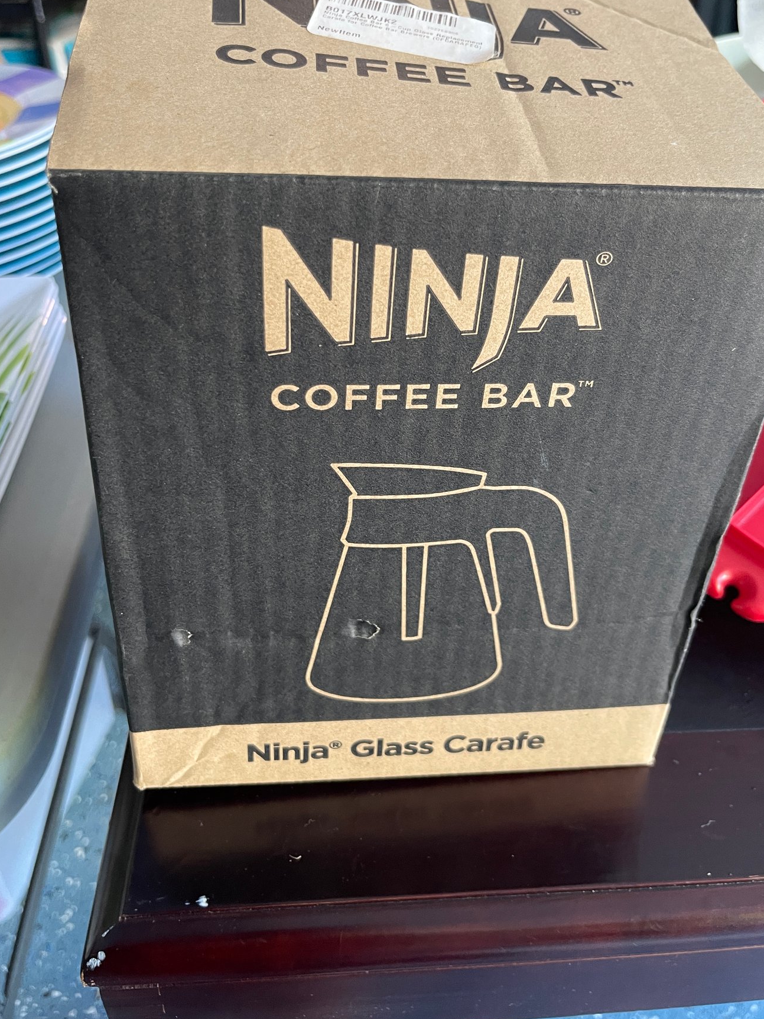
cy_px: 452
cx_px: 394
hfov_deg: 48.2
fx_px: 853
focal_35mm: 29
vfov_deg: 61.5
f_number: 1.6
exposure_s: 1/60
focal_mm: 5.1
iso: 250
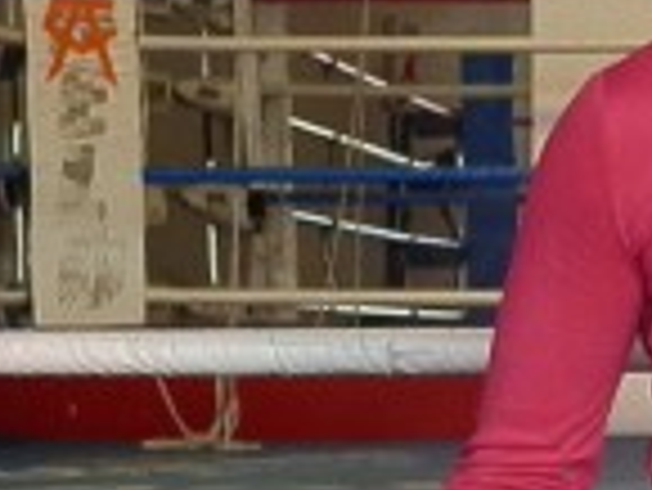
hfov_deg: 11.9
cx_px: 890
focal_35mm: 161
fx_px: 3035
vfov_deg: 9.2
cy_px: 319
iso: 800
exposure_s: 1/40
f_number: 3.6
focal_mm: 9.58
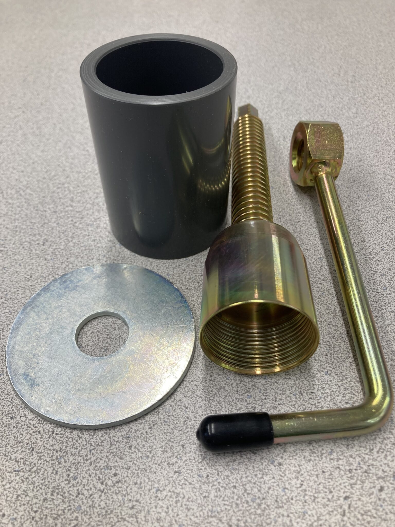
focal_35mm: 28
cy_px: 264
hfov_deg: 49.7
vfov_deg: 63.4
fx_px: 426
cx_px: 198
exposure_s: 1/120
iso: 64
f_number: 1.8
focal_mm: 3.99
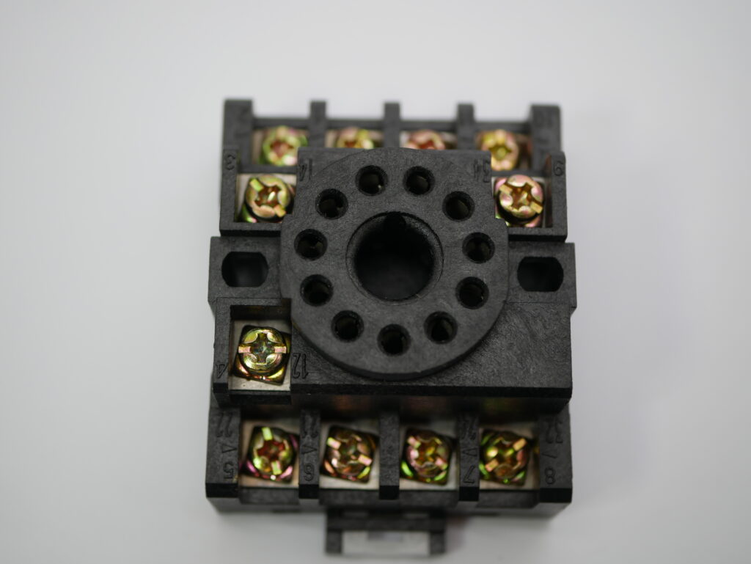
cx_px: 376
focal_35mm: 60
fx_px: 1302
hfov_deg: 32.2
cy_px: 282
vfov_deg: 24.4
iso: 200
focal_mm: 30
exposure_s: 1/160
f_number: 3.2
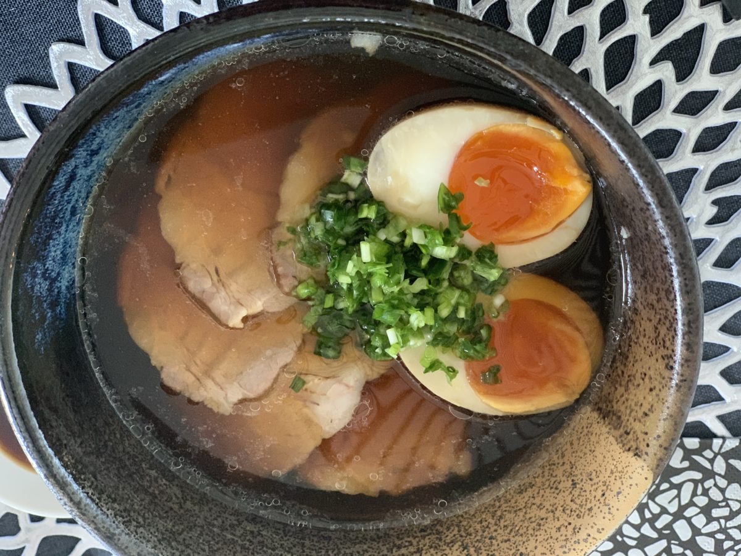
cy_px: 278
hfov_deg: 36.8
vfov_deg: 28.0
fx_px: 1113
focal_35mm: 52
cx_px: 370
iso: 500
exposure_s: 1/40
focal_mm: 6
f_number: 2.4
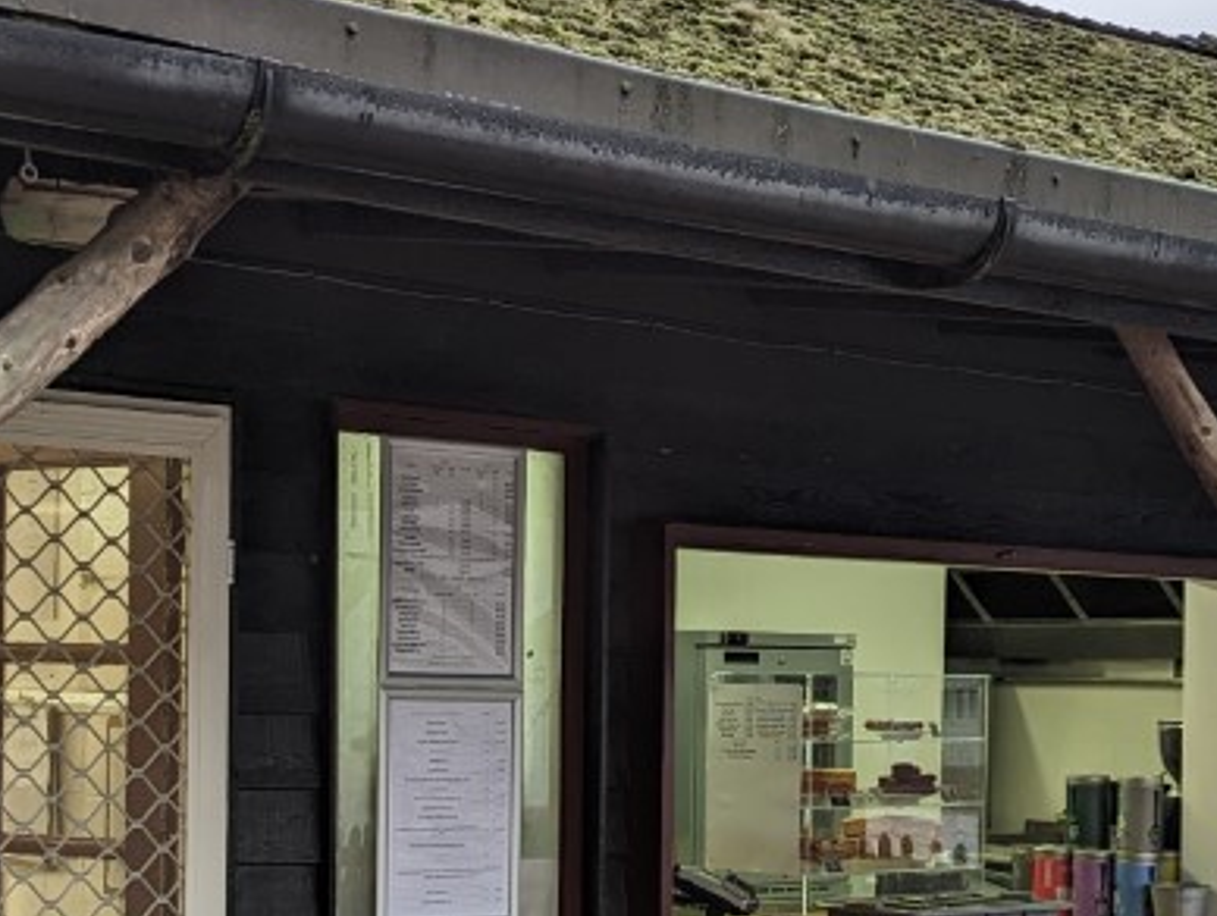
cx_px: 582
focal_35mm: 74
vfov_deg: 19.7
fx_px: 2605
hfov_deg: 26.3
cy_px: 775
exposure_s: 1/191
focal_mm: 6.81
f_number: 1.85
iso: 45
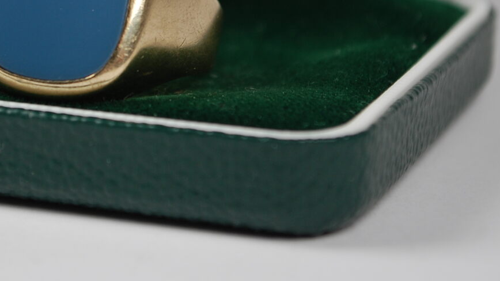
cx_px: 107
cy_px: -25
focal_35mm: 169
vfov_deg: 7.1
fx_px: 2241
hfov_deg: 12.7
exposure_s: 1/160
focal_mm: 55
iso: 200
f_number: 6.3
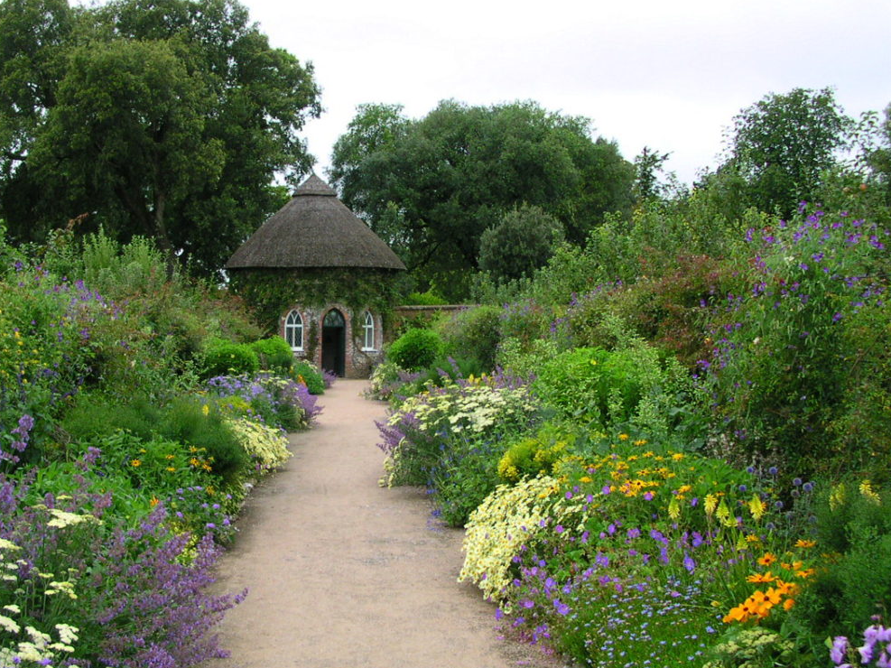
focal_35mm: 45
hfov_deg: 41.9
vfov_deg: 32.2
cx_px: 369
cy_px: 337
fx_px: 1158
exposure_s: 1/144
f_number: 2.7
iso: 100
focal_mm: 5.6
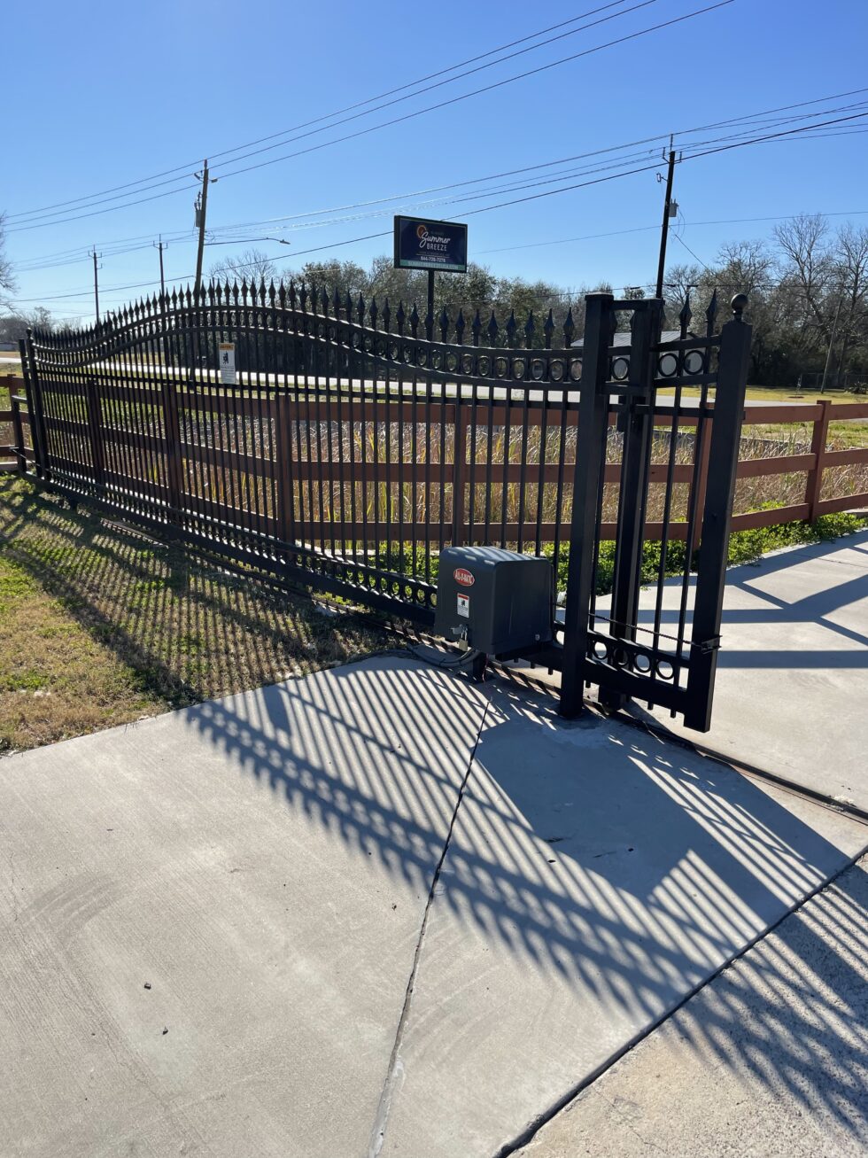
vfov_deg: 67.3
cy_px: 579
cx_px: 434
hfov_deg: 53.1
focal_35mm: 26
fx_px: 869
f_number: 1.6
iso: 32
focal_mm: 5.1
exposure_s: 1/4525
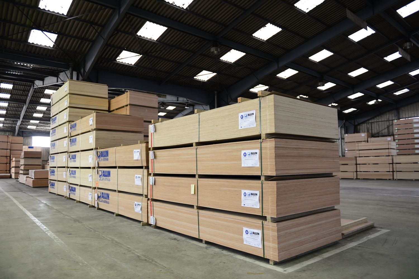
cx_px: 210
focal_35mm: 26
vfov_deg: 49.6
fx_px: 303
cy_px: 140
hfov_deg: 69.4
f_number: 2.8
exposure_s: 1/60
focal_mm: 26
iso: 640
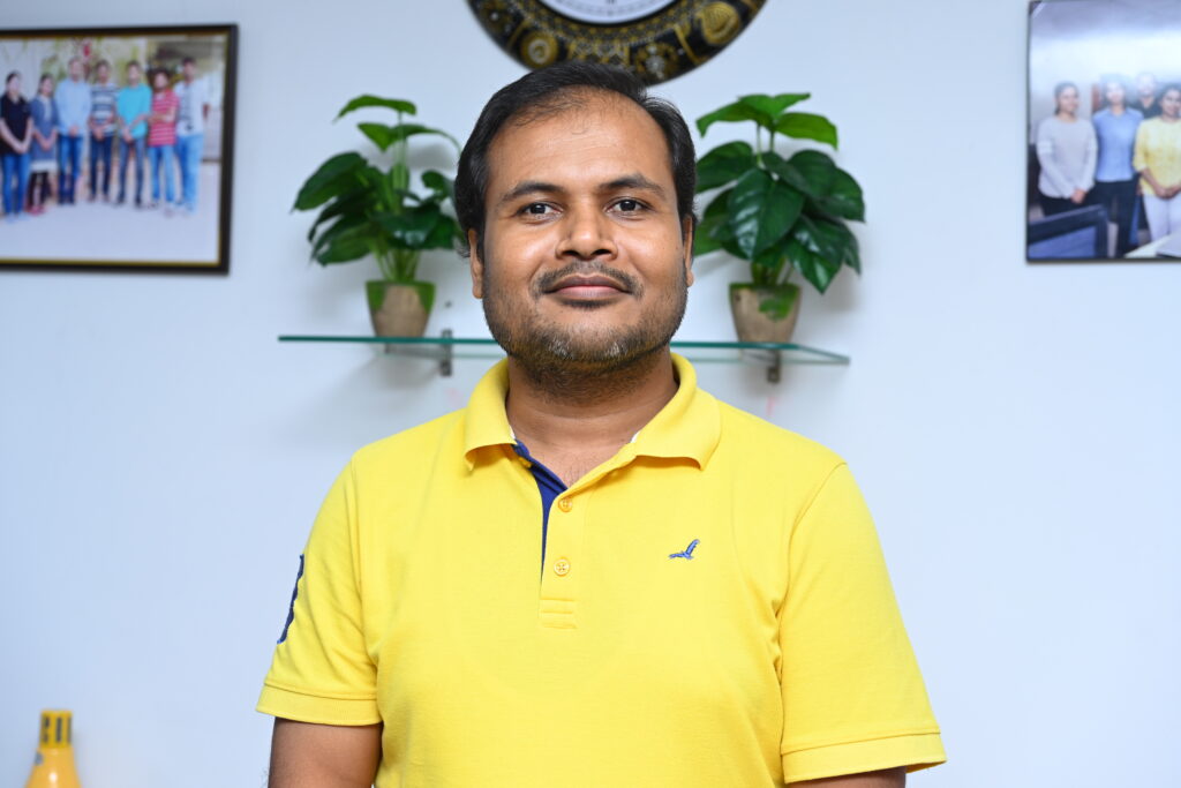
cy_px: 394
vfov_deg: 23.0
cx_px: 590
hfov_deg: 33.9
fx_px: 1936
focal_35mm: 59
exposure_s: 1/125
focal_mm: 59
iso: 320
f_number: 4
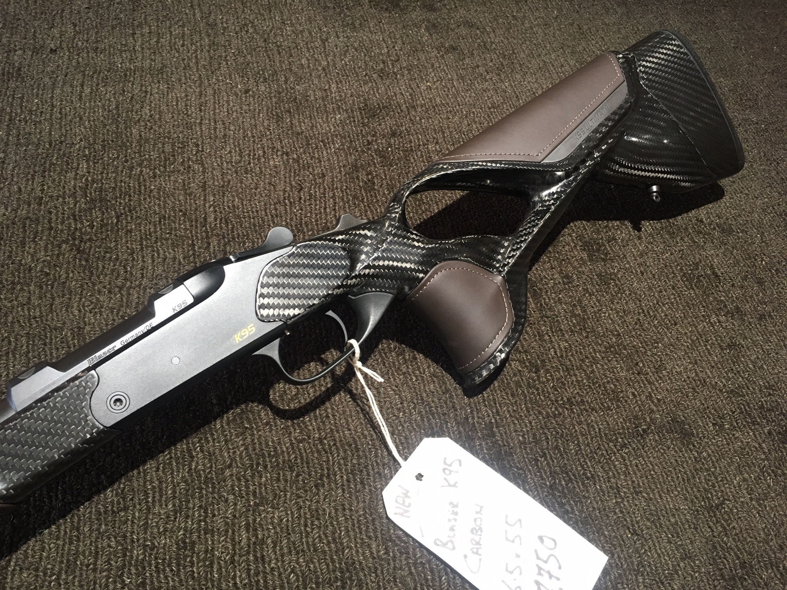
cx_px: 394
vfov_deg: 48.2
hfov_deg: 61.7
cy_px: 295
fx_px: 659
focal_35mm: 29
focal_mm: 4.15
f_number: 2.2
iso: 160
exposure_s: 1/33
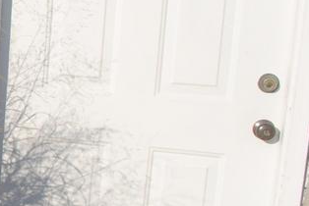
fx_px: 739
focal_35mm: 86
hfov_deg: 19.8
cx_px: -181
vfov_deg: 15.9
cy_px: 104
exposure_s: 1/250
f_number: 8
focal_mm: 18
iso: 100
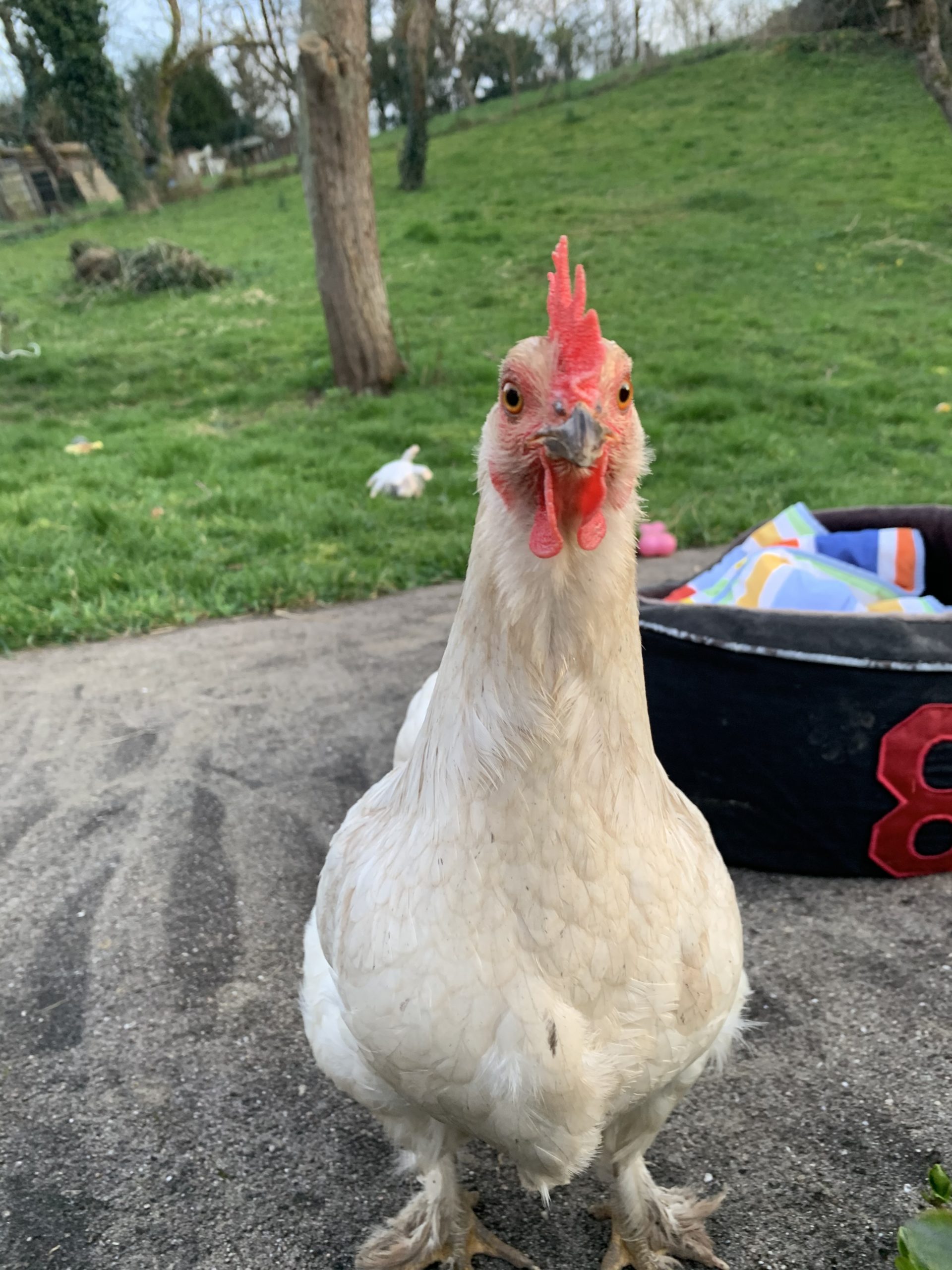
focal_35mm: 26
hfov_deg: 53.1
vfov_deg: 67.3
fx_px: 953
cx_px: 476
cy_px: 635
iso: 100
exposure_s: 1/60
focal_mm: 4.25
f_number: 1.8
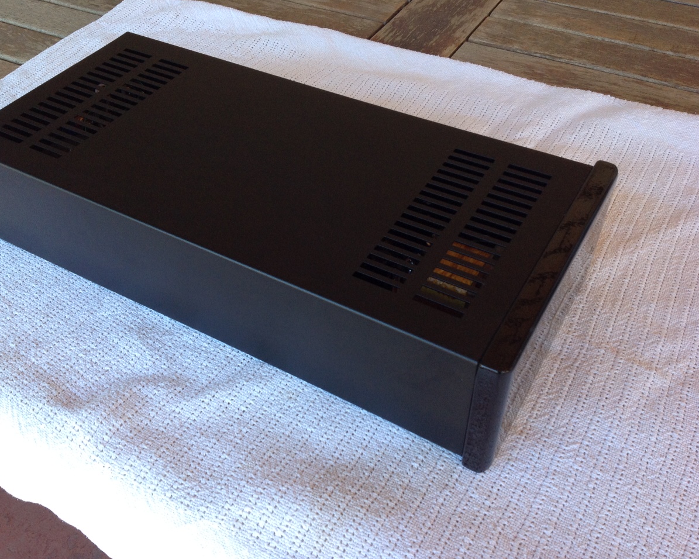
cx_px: 328
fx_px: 765
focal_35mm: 37
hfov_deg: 49.1
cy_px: 281
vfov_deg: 40.1
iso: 80
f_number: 2.4
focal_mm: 4.28
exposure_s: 1/120
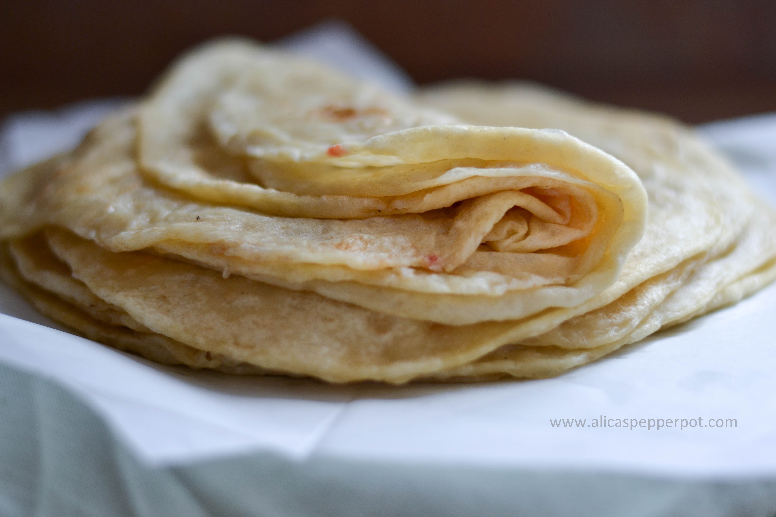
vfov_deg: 18.2
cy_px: 258
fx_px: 1617
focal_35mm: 75
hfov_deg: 27.0
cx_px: 388
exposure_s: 1/160
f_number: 1.8
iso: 200
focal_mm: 50
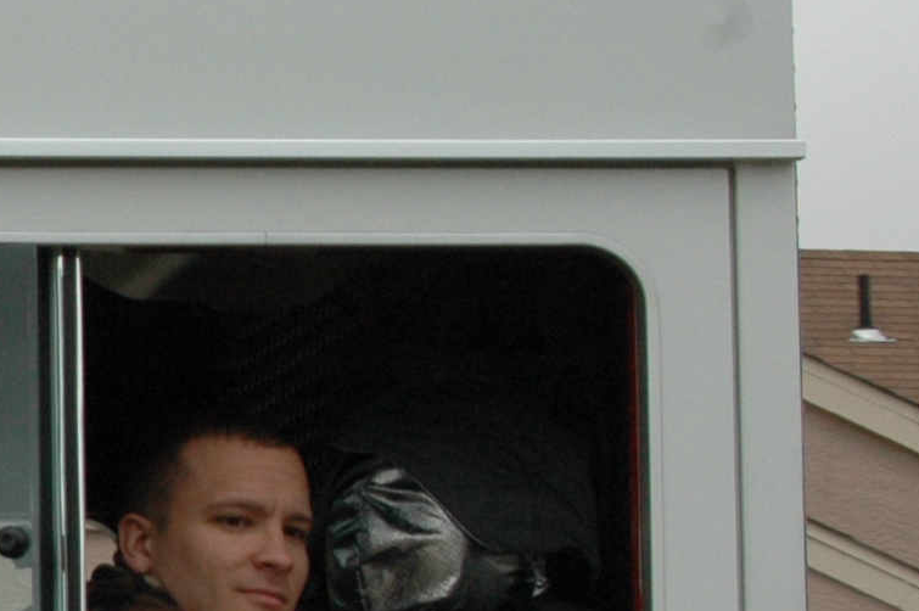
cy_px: 716
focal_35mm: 251
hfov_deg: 7.9
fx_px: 6402
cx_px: -786
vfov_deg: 5.4
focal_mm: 42
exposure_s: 1/400
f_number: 10
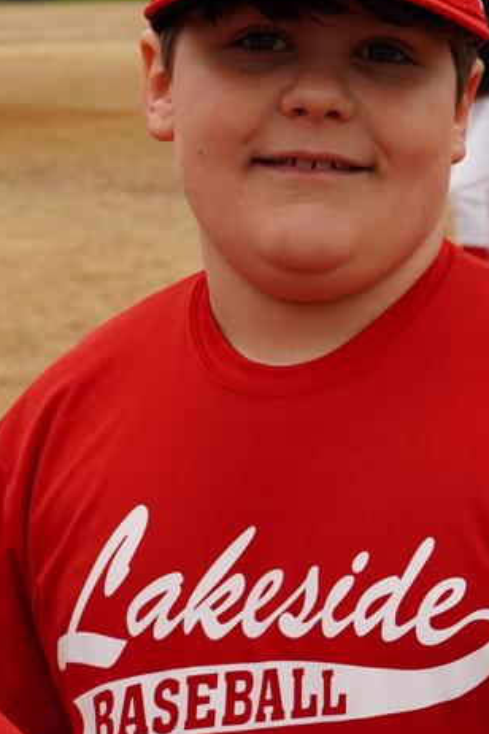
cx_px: 358
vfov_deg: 21.6
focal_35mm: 93
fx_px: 1895
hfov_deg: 14.7
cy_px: 116
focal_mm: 28
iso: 800
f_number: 5.6
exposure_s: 1/640
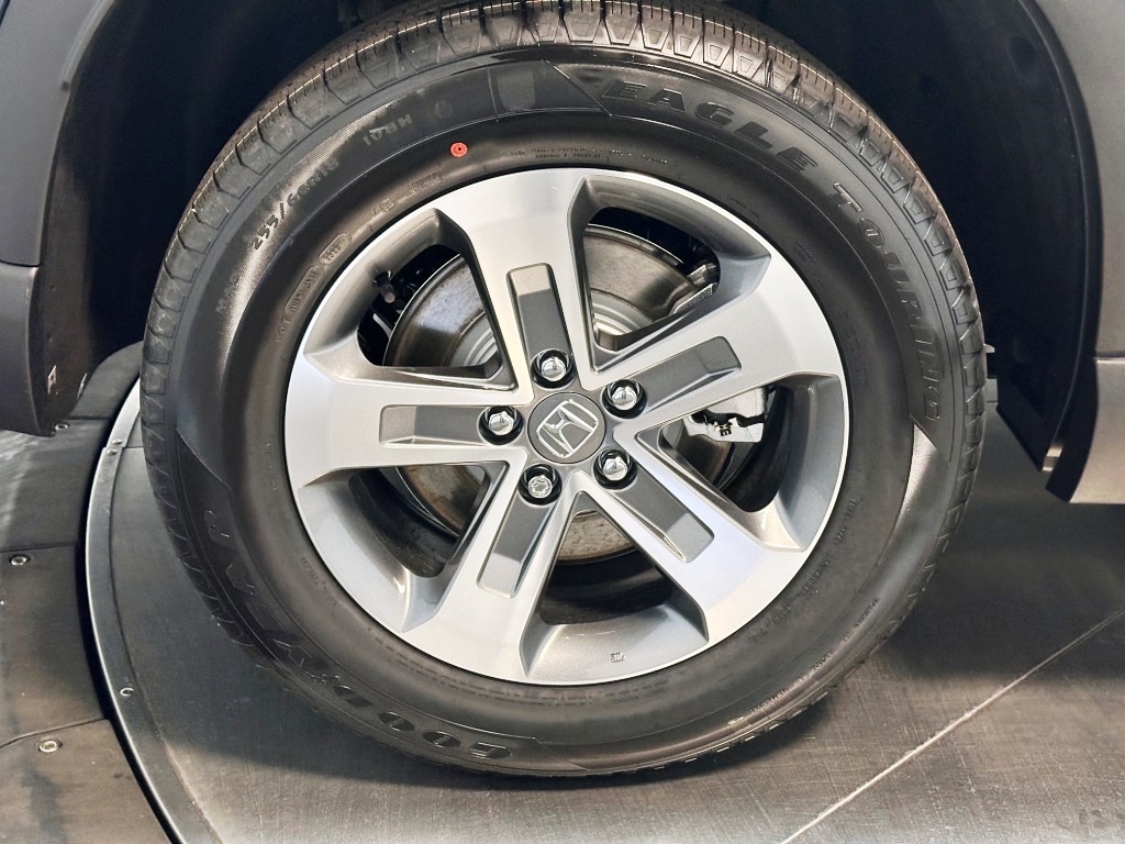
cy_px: 422
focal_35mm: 48
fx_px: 1560
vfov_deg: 30.3
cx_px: 562
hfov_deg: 39.7
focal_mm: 6.86
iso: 500
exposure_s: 1/30
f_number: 1.78
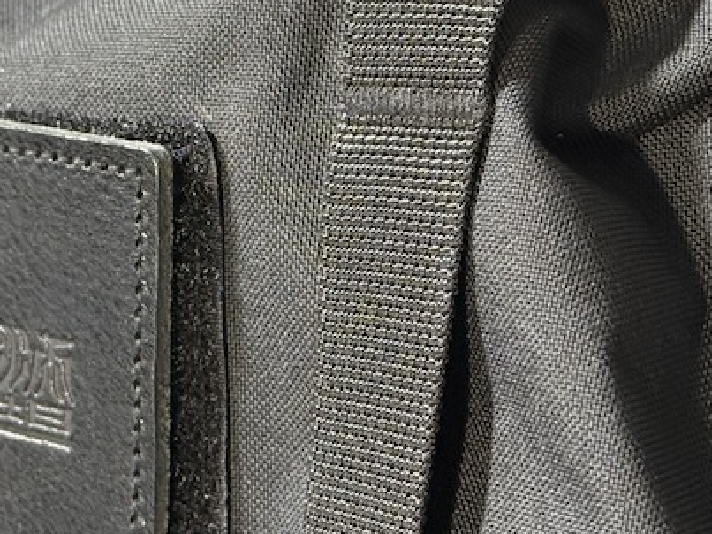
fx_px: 2509
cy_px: 147
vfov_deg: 12.1
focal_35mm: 122
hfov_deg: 16.1
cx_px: 251
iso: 250
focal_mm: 6.76
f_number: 1.78
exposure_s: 1/50
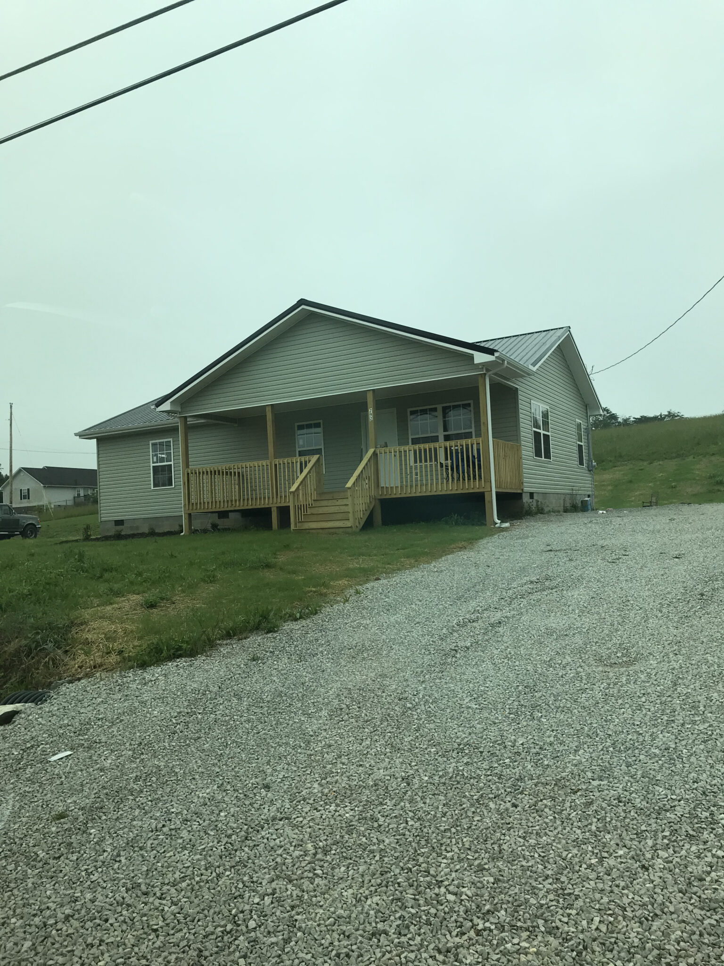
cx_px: 362
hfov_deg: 49.7
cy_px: 483
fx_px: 781
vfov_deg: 63.4
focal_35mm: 28
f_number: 1.8
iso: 20
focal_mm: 3.99
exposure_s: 1/493
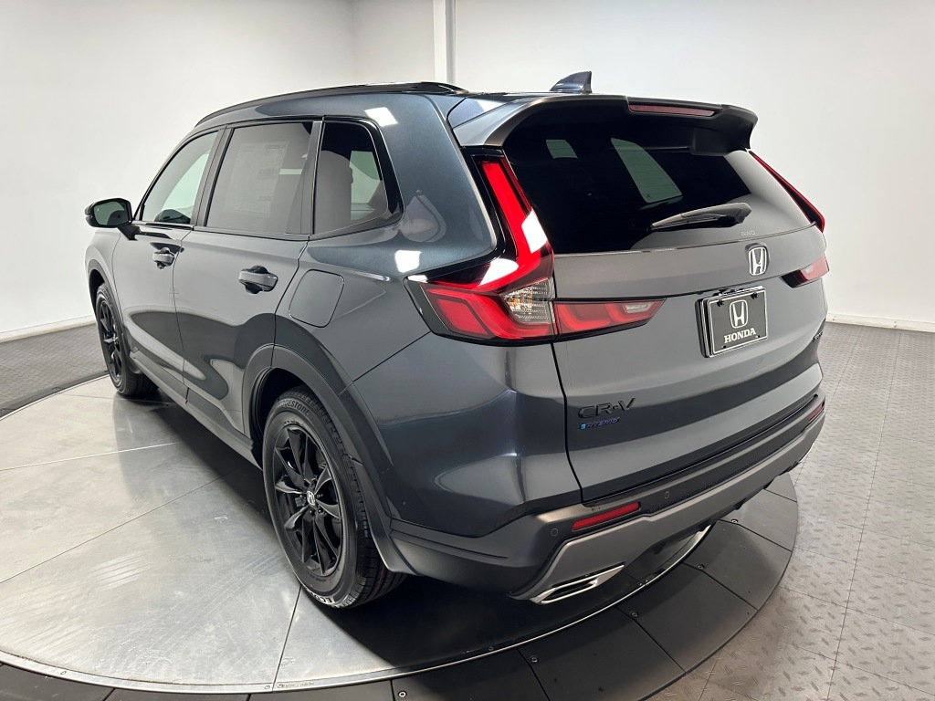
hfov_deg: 71.6
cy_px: 350
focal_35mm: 24
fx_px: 648
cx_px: 468
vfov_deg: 56.8
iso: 500
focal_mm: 6.86
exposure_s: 1/60
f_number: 1.78
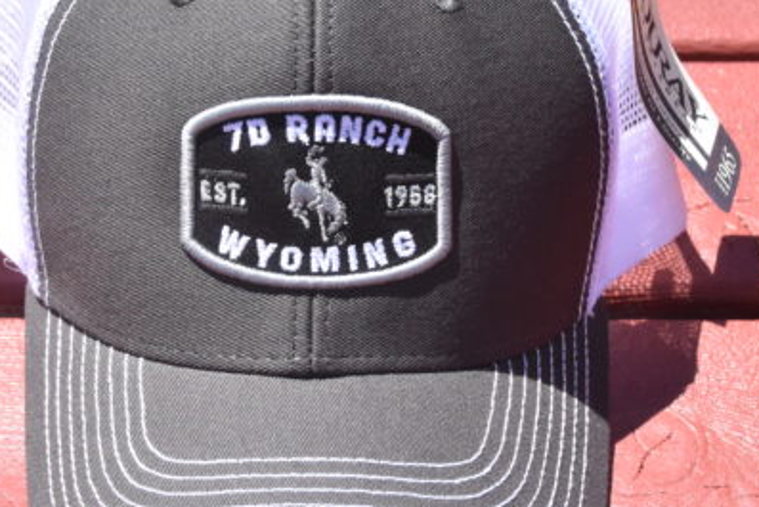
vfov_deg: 9.3
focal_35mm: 147
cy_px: 162
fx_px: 3100
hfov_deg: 14.0
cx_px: 327
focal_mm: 38
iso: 1250
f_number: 5.6
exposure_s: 1/4000
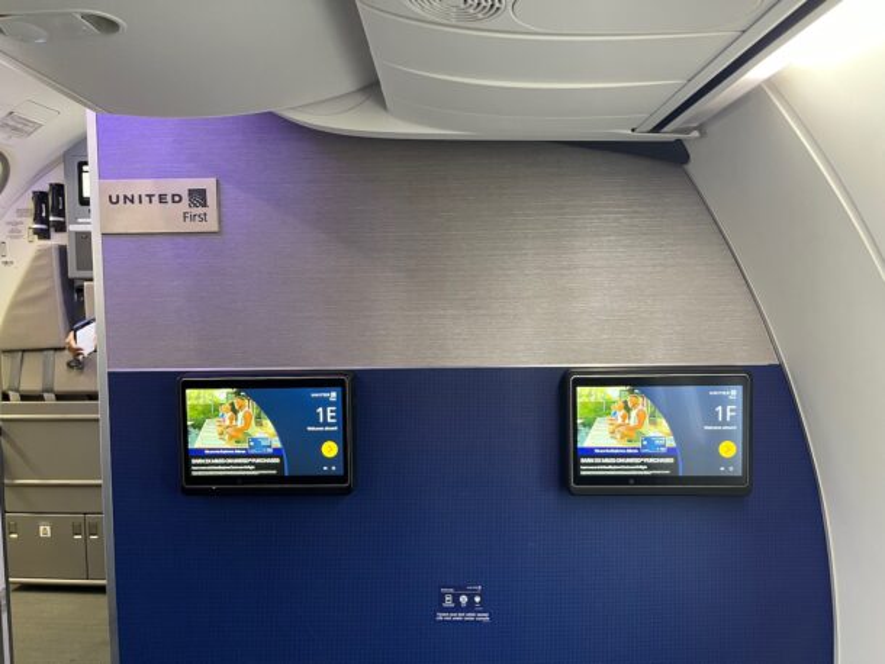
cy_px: 332
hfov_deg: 67.3
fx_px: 665
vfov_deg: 53.1
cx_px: 442
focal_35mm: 26
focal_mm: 5.1
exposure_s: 1/37
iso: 500
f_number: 1.6
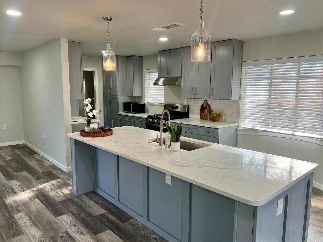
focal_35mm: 26
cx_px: 162
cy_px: 121
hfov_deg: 67.3
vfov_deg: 53.1
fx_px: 243
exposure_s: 1/120
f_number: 1.5
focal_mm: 5.7
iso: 64
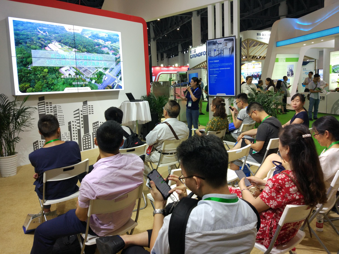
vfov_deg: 49.7
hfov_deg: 63.4
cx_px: 170
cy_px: 127
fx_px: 274
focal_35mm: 28
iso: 184
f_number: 2
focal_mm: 4.26
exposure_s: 1/33
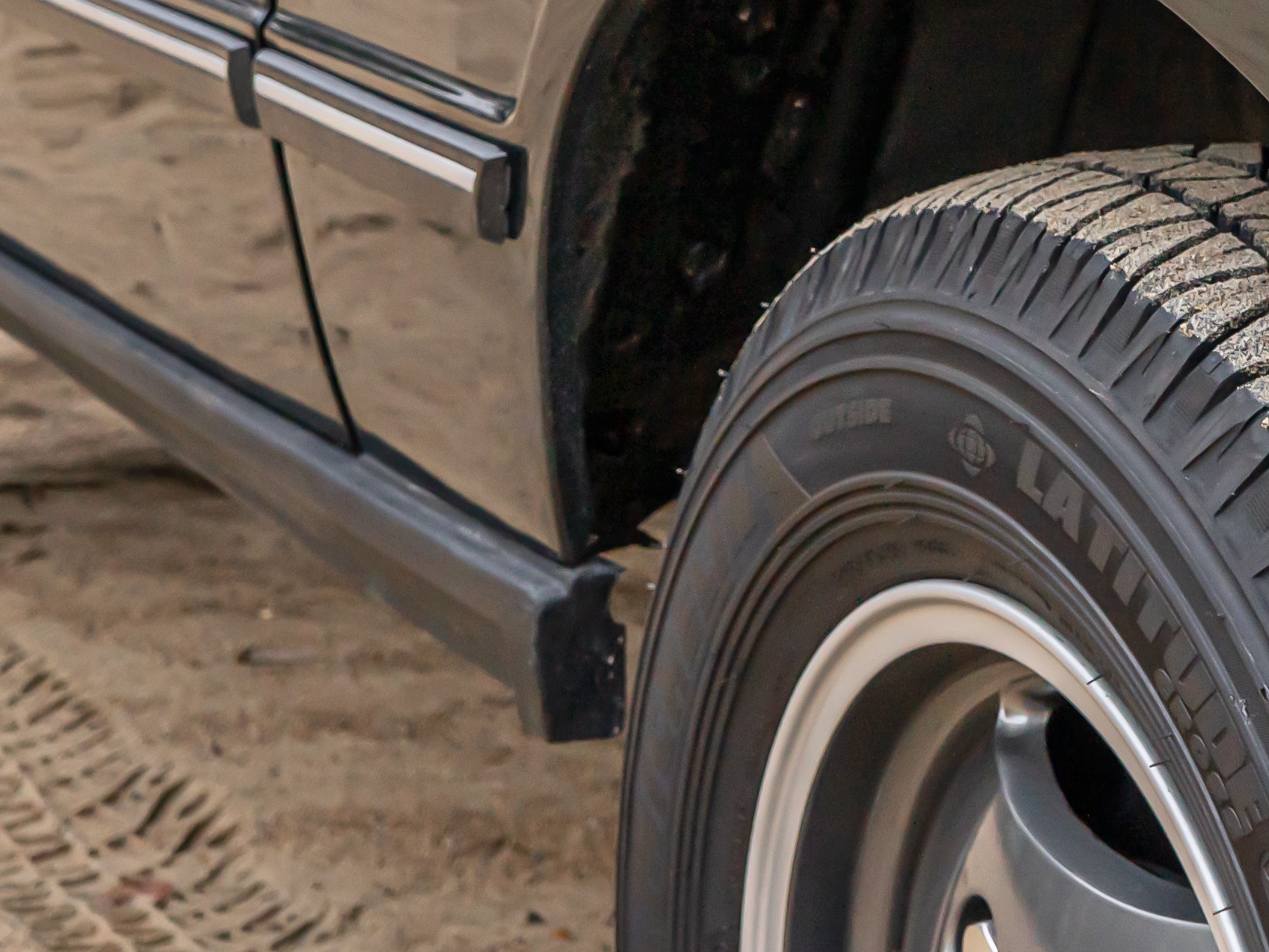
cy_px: -190
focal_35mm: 110
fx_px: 4033
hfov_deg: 17.8
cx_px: 978
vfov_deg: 13.1
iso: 500
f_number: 5.6
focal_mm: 32
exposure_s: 1/200
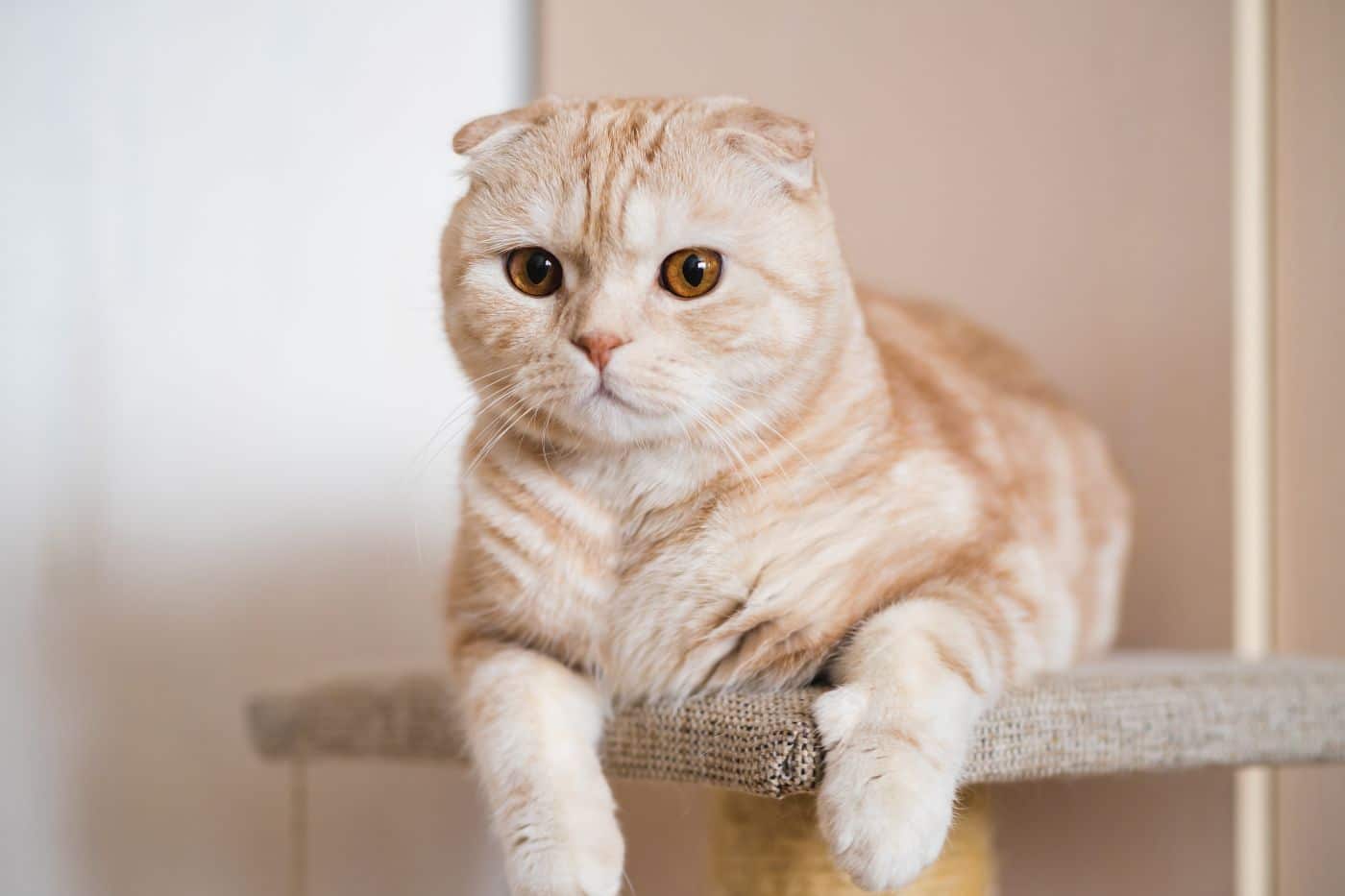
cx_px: 672
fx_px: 3175
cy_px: 448
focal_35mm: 85
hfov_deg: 23.9
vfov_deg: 16.1
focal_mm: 85
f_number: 2.5
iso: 400
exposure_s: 1/60
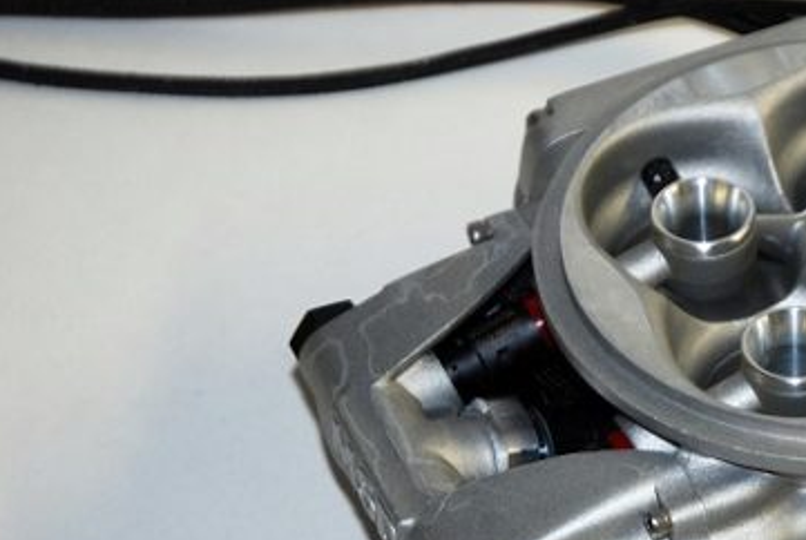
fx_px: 3431
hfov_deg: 13.2
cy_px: 388
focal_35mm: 153
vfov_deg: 9.0
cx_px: 815
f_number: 4.5
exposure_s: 1/15
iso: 100
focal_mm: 48
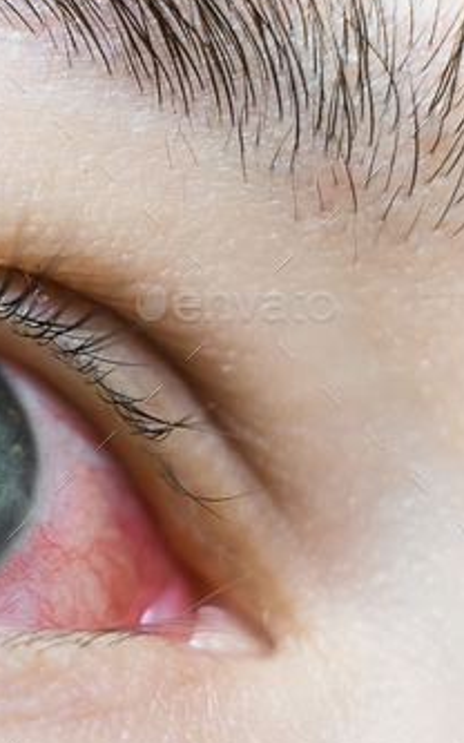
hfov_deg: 8.6
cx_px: -105
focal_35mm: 150
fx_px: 3036
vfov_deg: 13.9
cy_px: 409
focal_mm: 55
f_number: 4
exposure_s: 1/30
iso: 640
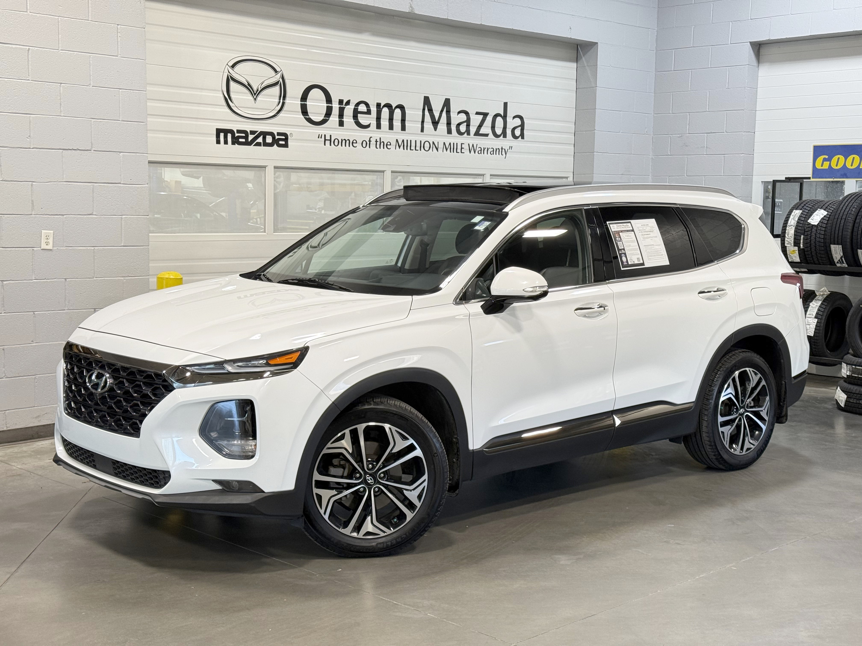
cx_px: 431
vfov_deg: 30.3
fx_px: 1195
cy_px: 323
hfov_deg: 39.7
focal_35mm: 48
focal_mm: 6.76
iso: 100
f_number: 1.78
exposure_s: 1/79
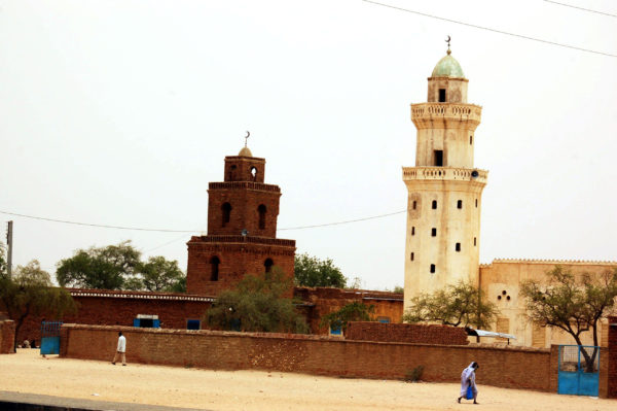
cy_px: 206
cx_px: 308
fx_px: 2055
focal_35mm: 120
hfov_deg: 17.1
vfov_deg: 11.4
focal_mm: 80
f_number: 7.1
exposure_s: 1/800
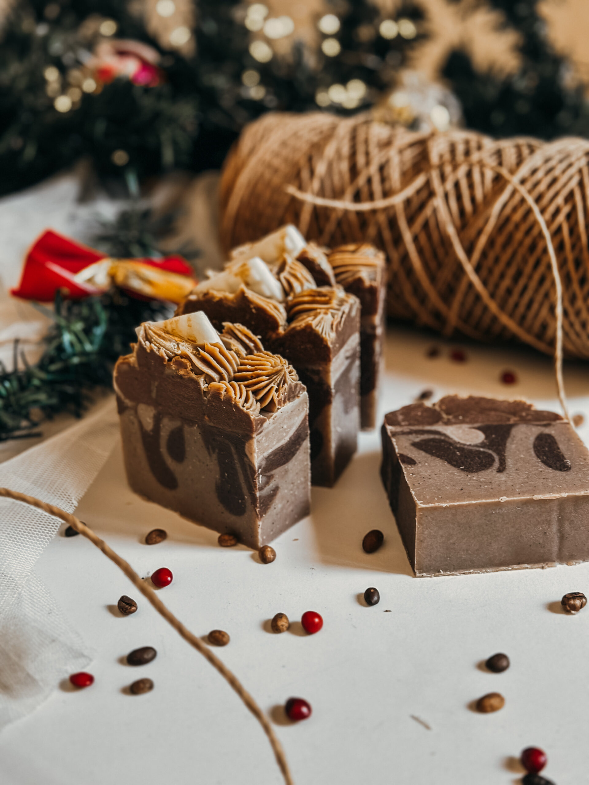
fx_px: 1089
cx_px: 294
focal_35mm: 48
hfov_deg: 30.3
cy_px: 392
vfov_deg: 39.7
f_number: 1.8
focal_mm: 6.86
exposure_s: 1/60
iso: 160
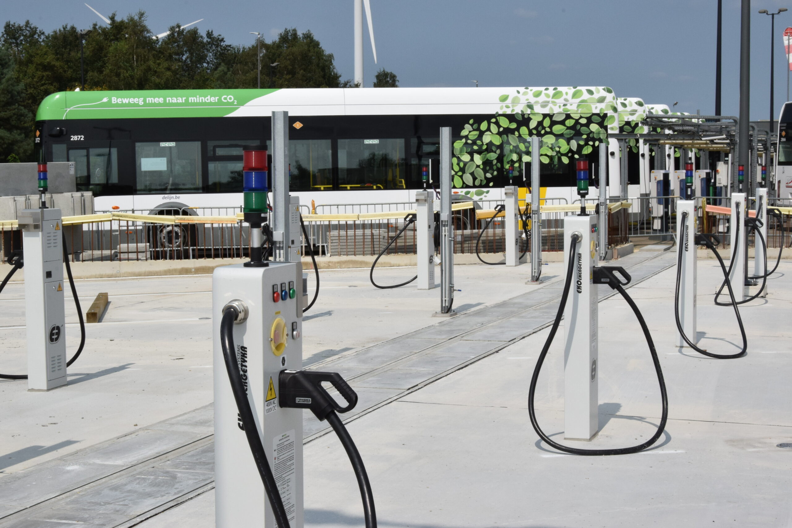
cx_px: 396
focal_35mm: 63
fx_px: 1386
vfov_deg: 21.6
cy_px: 264
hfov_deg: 31.9
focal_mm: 42
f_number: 25
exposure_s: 1/400
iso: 800
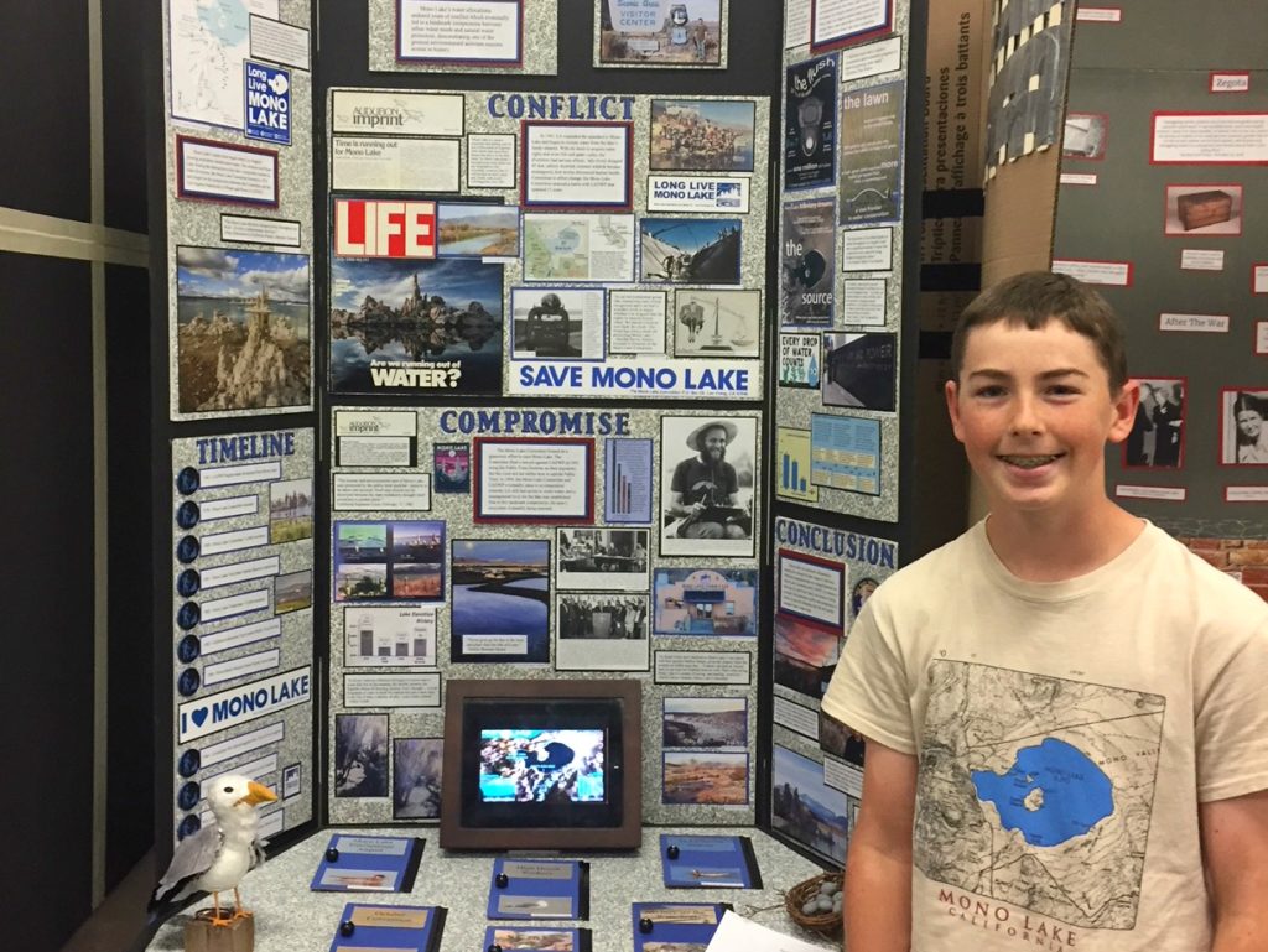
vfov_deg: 48.3
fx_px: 1063
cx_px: 634
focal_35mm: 29
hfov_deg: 61.6
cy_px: 476
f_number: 2.2
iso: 125
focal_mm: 4.15
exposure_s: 1/30
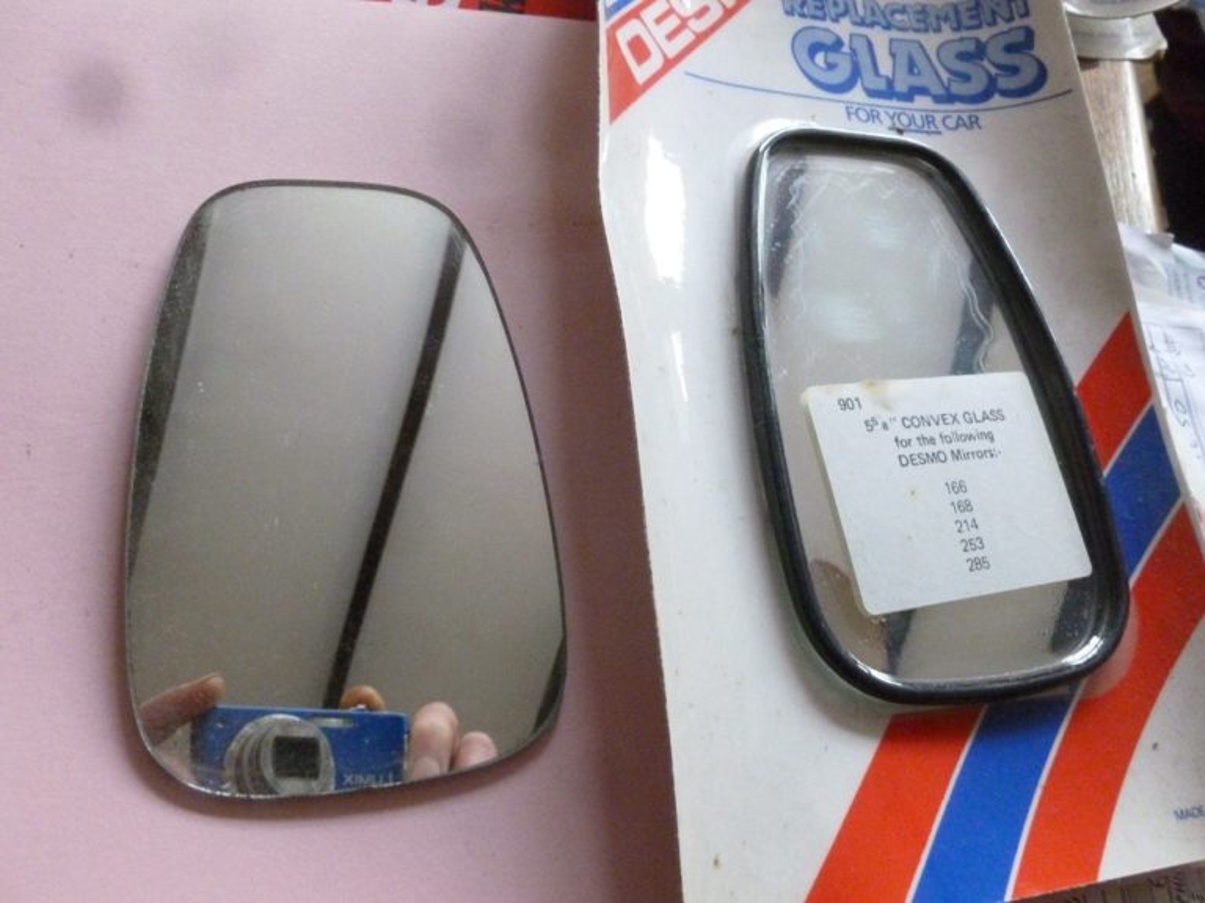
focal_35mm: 28
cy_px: 452
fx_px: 975
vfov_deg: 49.7
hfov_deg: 63.4
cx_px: 602
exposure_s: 1/20
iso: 800
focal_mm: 5
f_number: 3.3
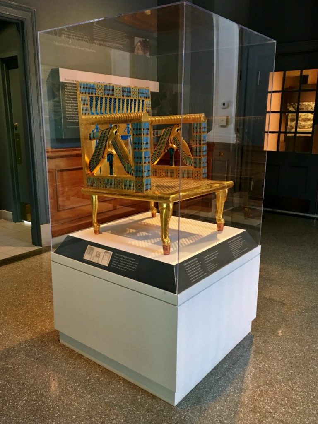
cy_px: 212
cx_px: 159
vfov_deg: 61.7
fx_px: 355
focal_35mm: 29
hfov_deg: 48.2
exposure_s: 1/30
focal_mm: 4.15
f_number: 2.2
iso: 125
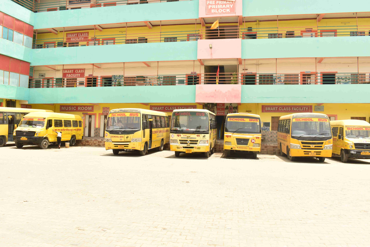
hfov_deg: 61.9
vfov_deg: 43.6
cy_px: 124
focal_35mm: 30
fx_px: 308
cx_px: 185
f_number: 9
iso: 100
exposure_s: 1/80
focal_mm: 20
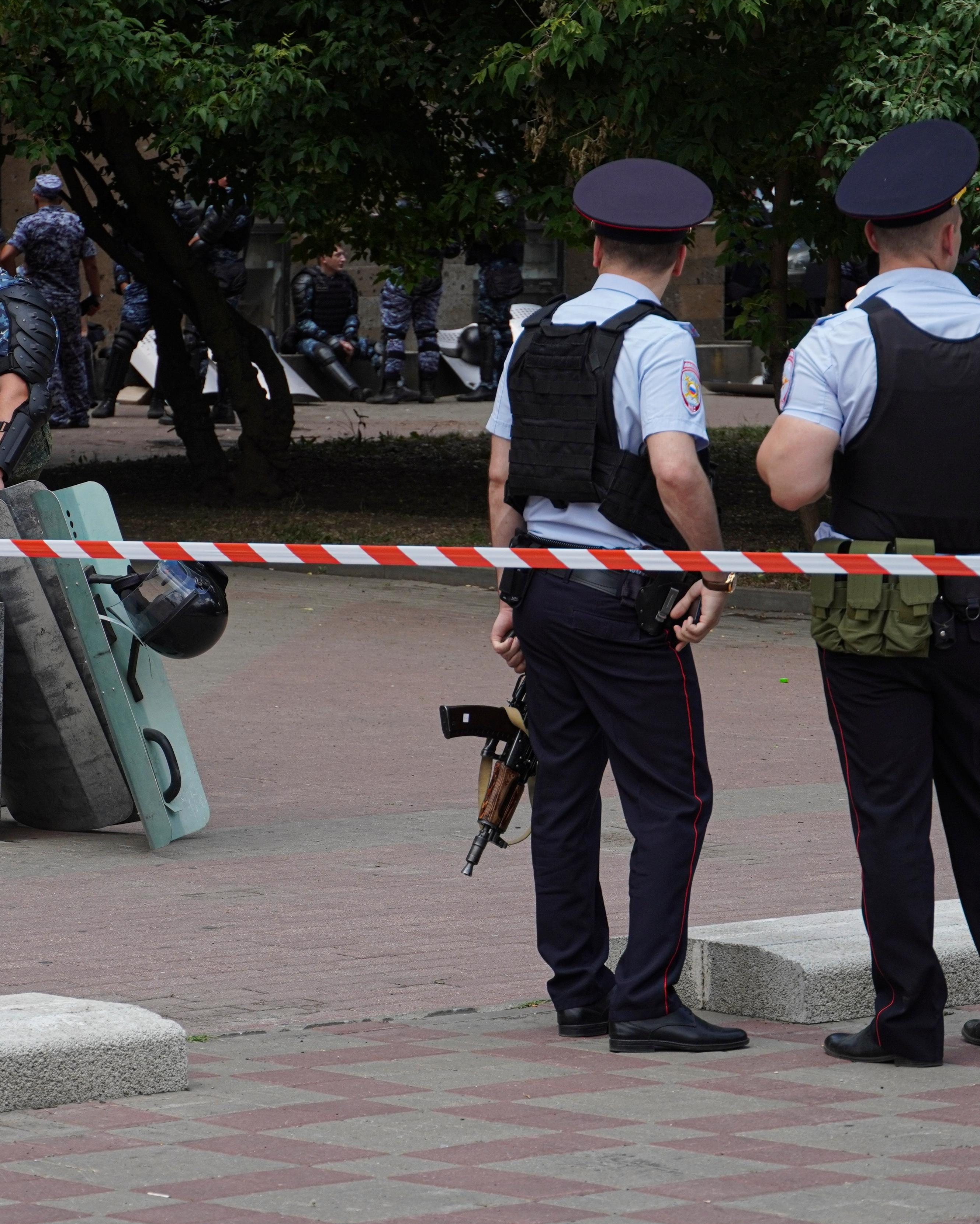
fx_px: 5609
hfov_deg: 10.0
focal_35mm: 155
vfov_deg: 12.5
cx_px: 243
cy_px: 611
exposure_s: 1/800
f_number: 5.6
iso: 250
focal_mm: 73
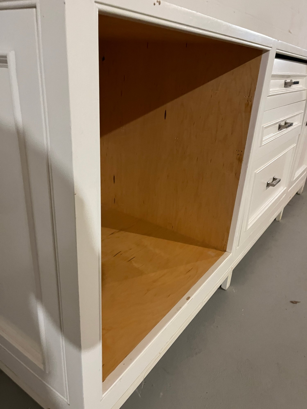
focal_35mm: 26
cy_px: 204
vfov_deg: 67.3
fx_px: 307
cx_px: 154
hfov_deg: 53.1
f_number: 1.6
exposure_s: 1/30
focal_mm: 5.1
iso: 500
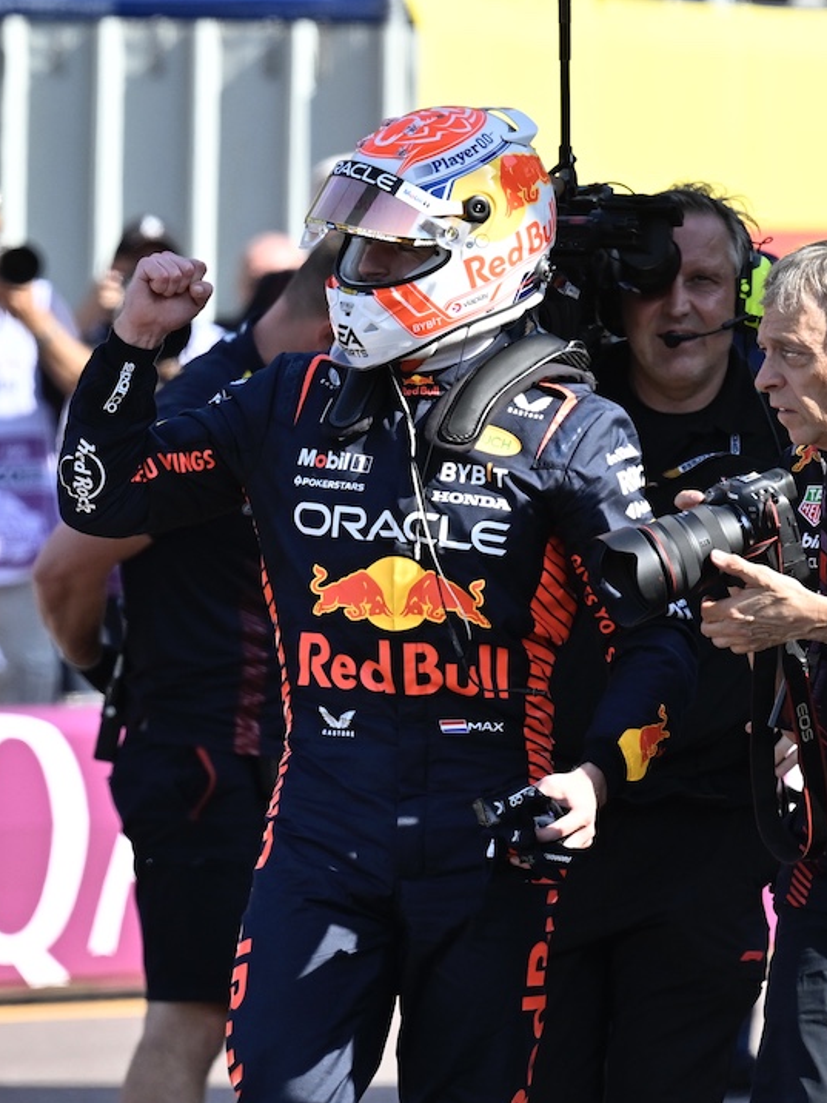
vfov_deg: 6.8
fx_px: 9238
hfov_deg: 5.1
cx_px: 371
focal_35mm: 290
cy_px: 553
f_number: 4
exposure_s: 1/2500
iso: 500
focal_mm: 200
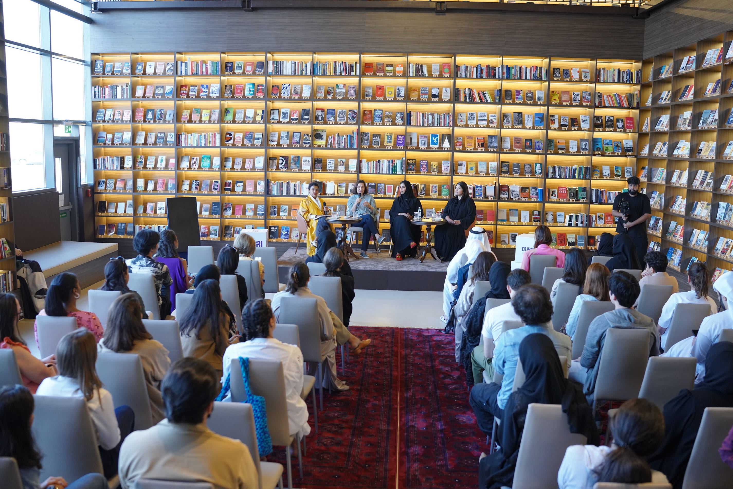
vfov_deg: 37.8
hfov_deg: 54.4
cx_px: 366
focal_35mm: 35
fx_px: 713
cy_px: 244
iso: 1600
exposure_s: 1/125
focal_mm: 35
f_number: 2.5
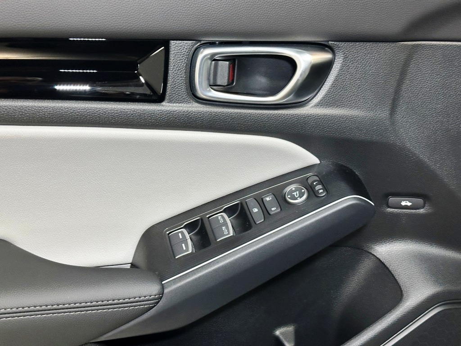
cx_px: 230
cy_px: 173
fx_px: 639
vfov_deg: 30.3
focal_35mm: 48
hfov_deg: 39.7
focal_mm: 6.86
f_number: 1.78
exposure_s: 1/40
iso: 500
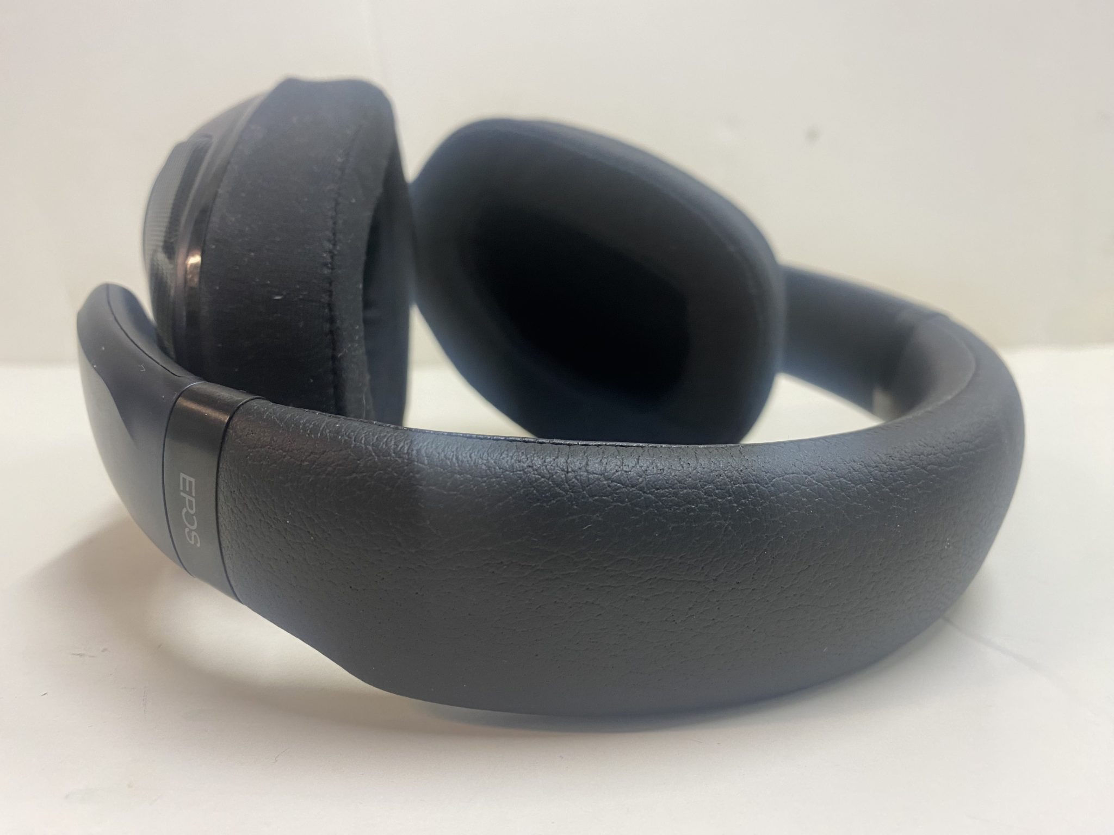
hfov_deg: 67.3
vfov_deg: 53.1
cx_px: 557
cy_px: 418
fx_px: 837
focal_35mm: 26
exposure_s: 1/60
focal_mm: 4.25
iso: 160
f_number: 1.8
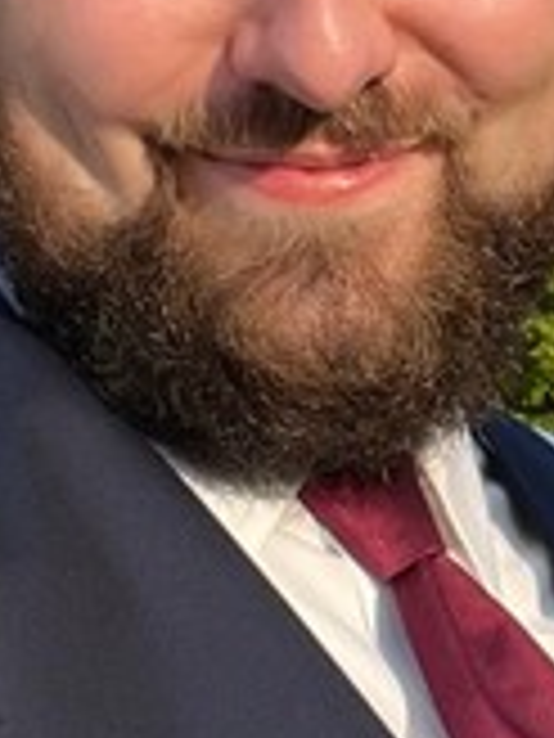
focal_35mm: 117
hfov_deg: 12.2
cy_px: 288
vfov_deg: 16.8
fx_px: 2497
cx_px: 788
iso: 32
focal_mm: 2.71
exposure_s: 1/569
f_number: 2.2
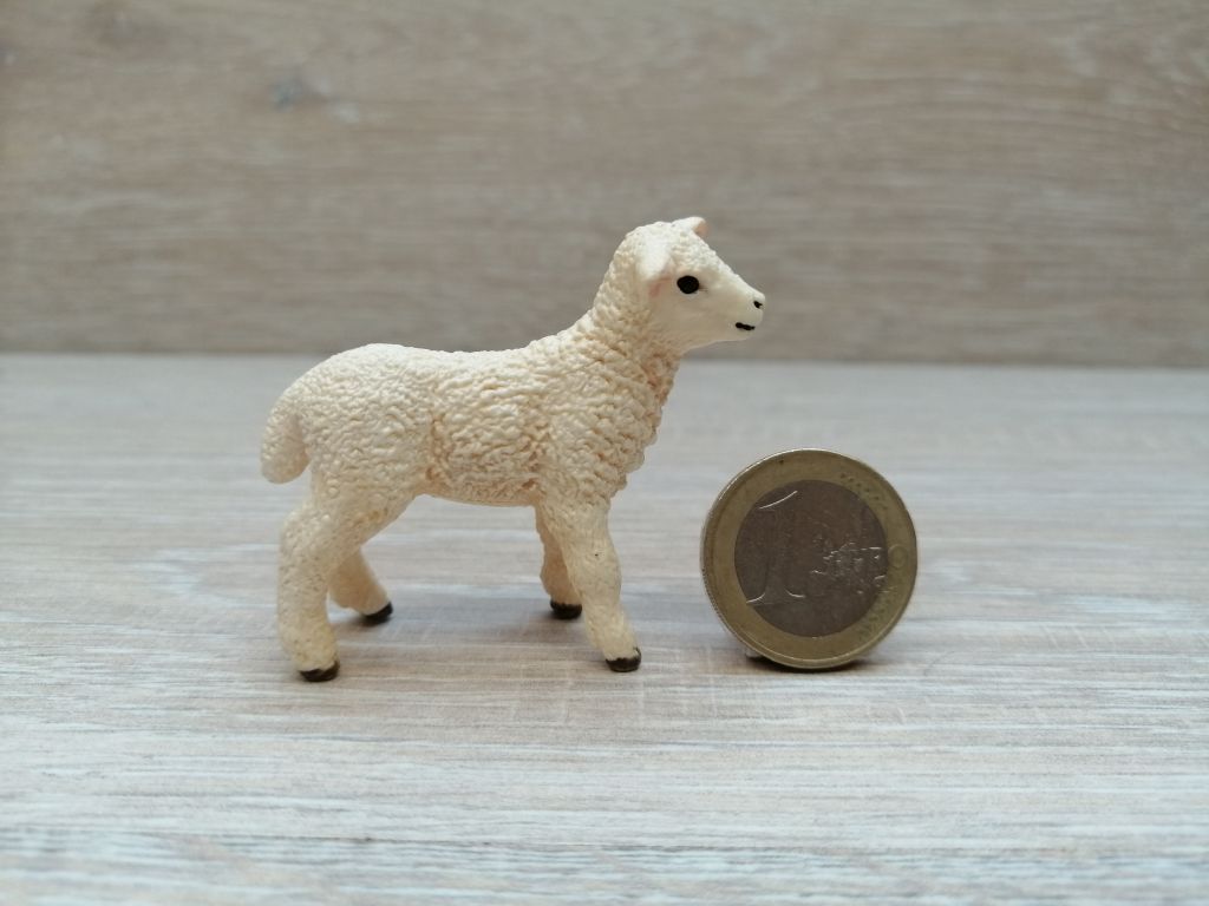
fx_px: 943
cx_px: 604
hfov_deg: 65.3
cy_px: 453
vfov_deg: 51.4
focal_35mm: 27
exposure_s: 1/180
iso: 80
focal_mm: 3.95
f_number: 1.8
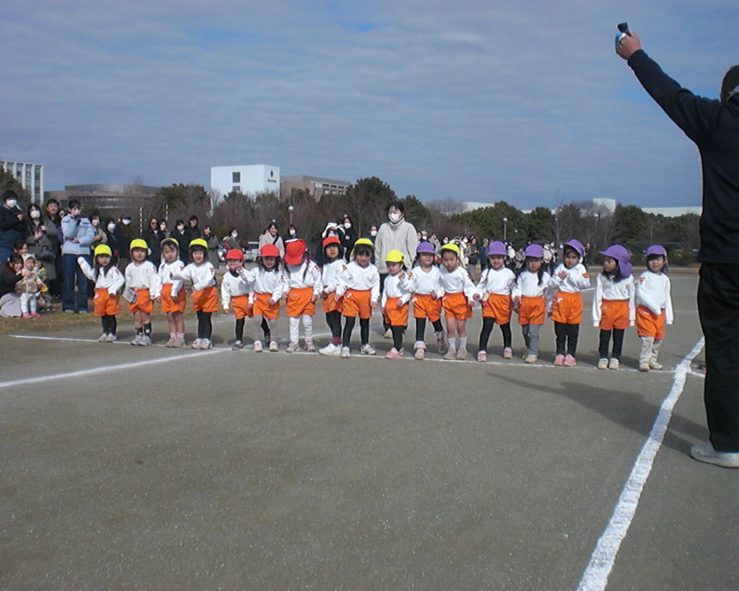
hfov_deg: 45.8
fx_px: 875
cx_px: 381
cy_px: 295
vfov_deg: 37.3
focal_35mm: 40
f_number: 5.6
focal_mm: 6.3
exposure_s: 1/1600
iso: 200
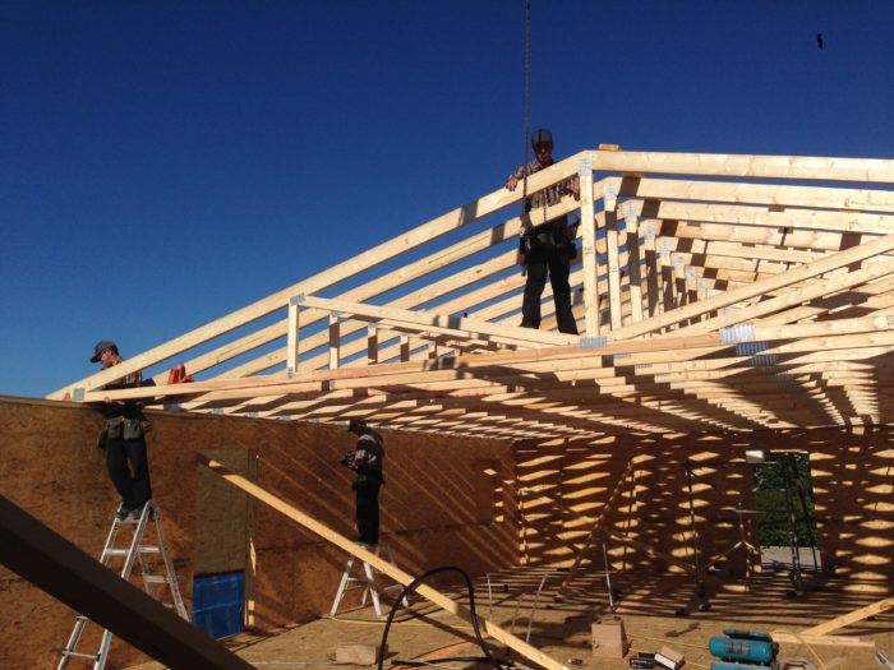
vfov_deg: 42.9
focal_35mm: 33
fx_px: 852
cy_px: 335
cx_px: 447
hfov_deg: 55.4
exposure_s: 1/4184
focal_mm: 4.12
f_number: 2.4
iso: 50
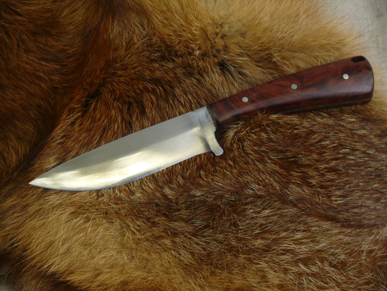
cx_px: 194
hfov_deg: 14.3
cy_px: 146
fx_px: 1543
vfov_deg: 10.8
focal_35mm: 138
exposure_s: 1/30
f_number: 3.6
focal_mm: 29.3
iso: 100
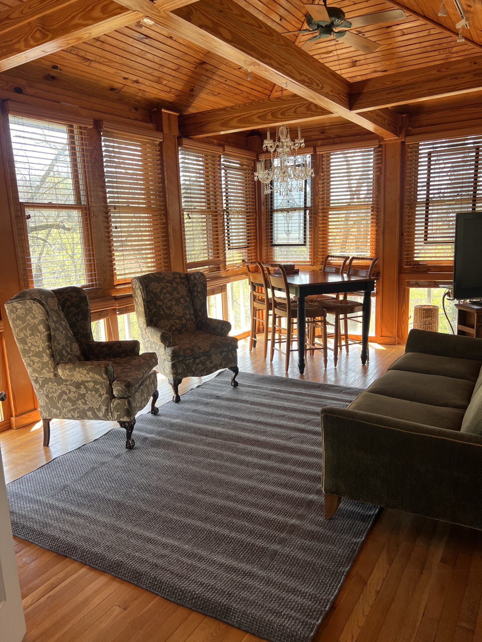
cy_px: 321
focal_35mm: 26
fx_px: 483
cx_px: 241
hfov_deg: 53.1
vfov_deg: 67.3
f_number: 1.5
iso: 50
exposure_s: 1/121
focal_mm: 5.7
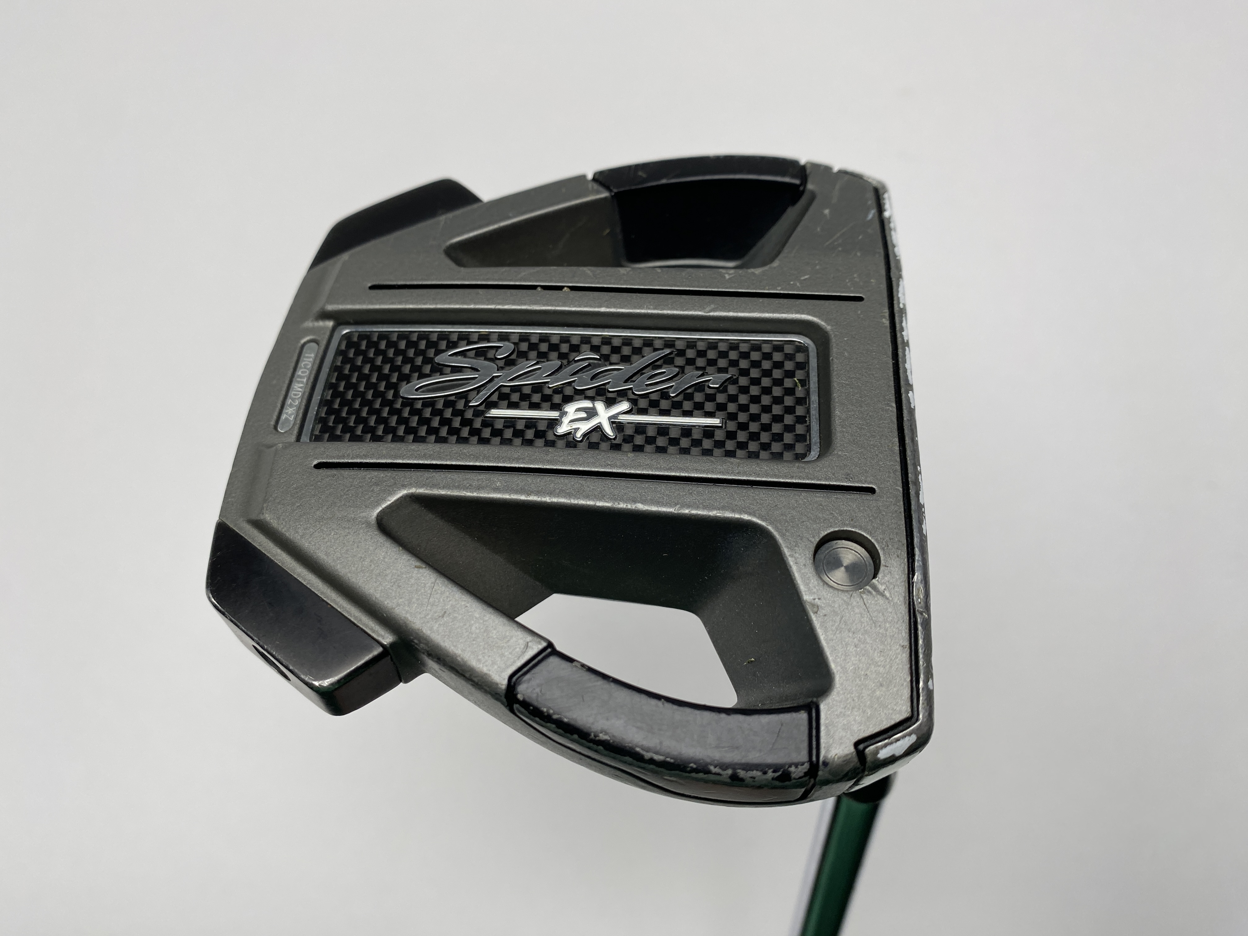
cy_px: 468
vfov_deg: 54.9
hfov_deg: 69.4
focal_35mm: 25
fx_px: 901
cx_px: 624
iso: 32
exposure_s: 1/307
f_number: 1.8
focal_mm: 4.25
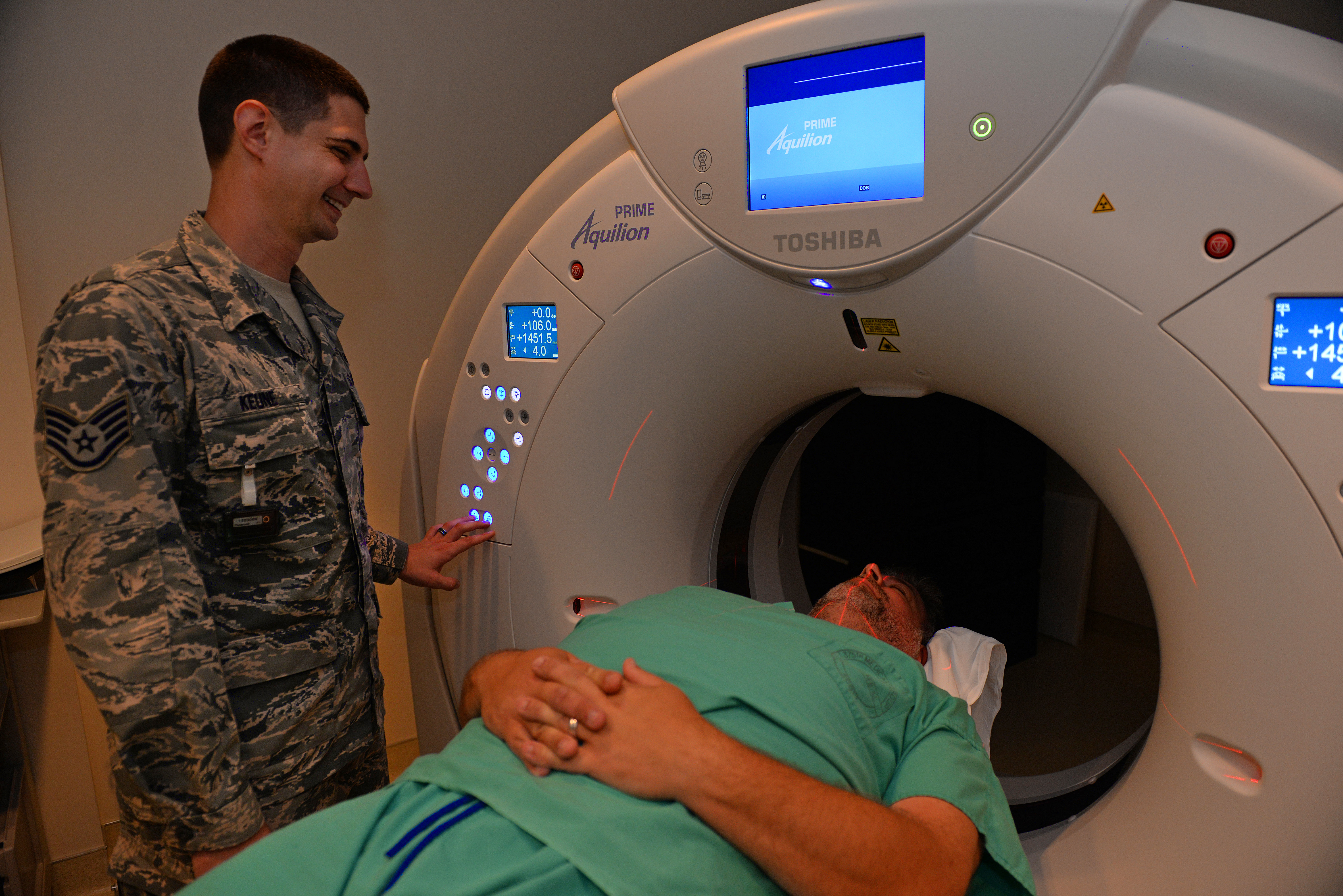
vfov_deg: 53.2
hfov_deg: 73.7
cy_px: 448
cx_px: 672
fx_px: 896
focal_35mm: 24
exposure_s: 1/125
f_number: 3.5
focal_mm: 24
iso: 800
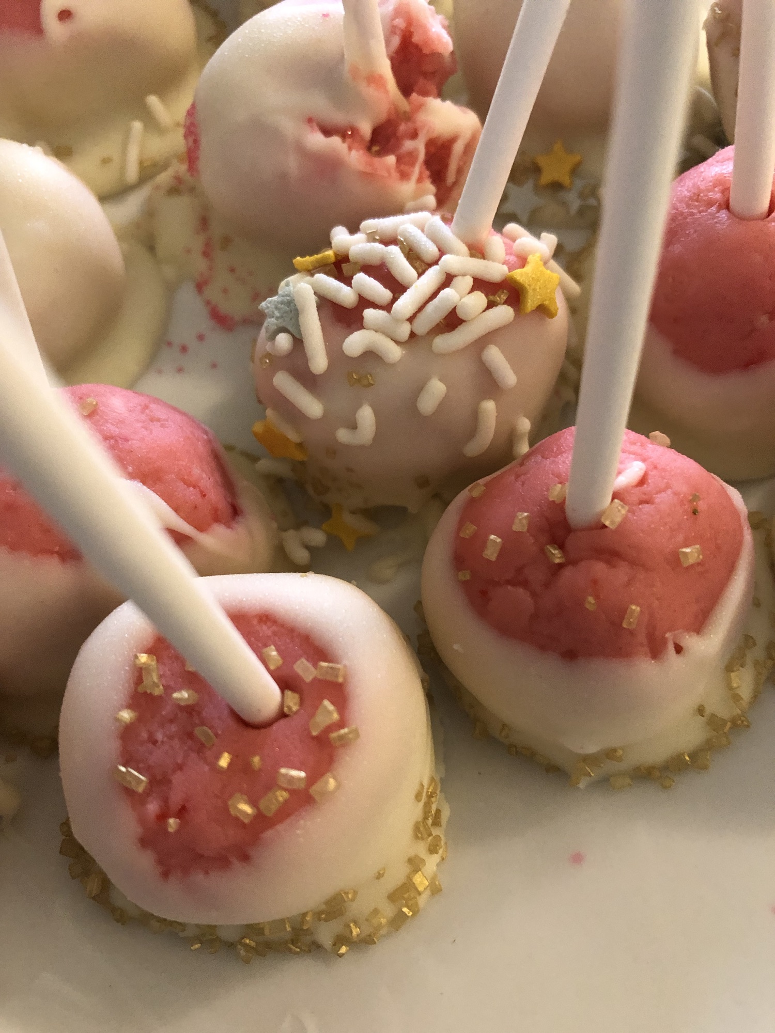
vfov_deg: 63.4
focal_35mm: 28
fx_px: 836
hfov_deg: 49.7
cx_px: 388
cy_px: 516
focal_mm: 3.99
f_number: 1.8
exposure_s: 1/15
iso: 80
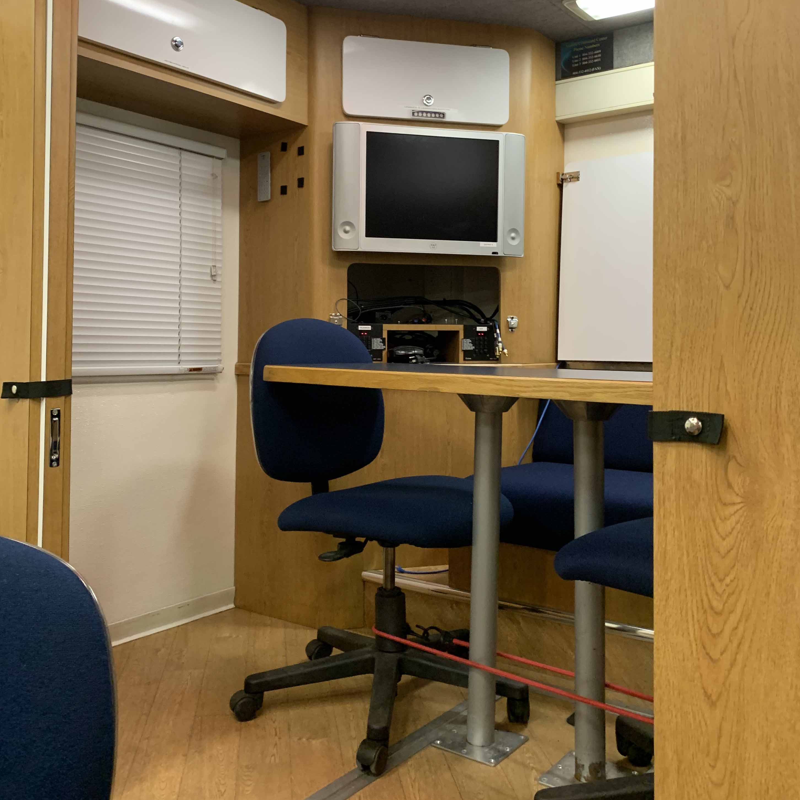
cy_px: 322
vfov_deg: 50.8
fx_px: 837
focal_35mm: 32
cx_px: 395
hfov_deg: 51.1
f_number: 1.8
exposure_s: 1/60
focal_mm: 4.25
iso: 250
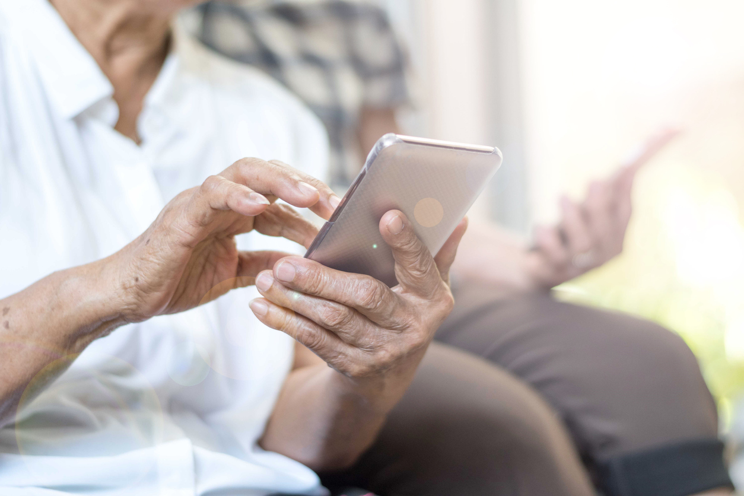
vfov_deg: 18.2
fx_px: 1550
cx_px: 372
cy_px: 248
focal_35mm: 75
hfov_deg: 27.0
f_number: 2.2
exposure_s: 1/125
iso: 500
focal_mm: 50
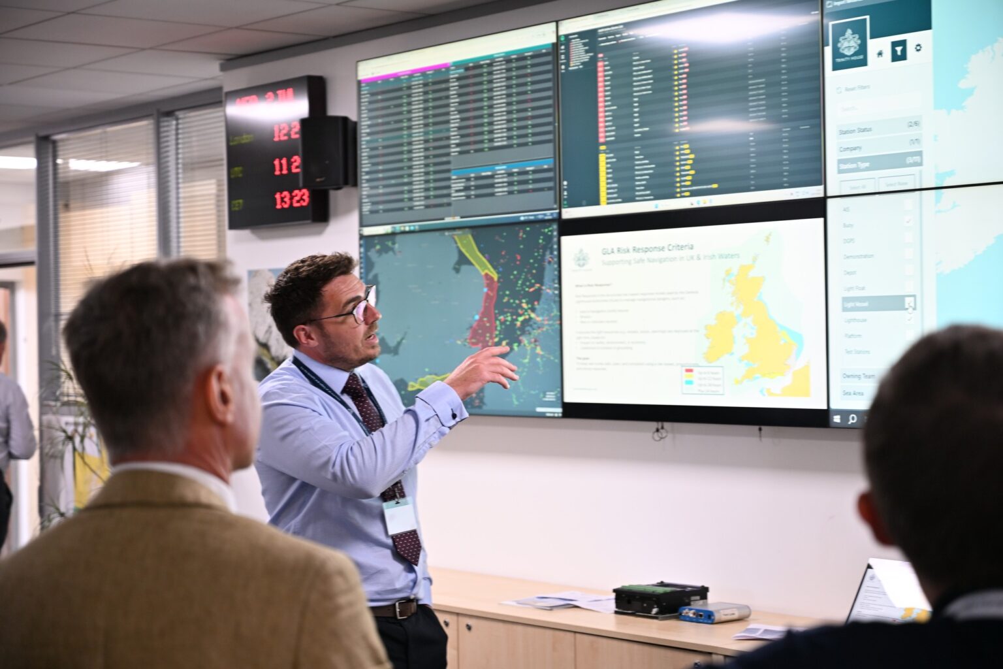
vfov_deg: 19.5
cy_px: 334
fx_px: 1950
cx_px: 502
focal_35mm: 70
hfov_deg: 28.8
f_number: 4
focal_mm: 70
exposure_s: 1/60
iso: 800
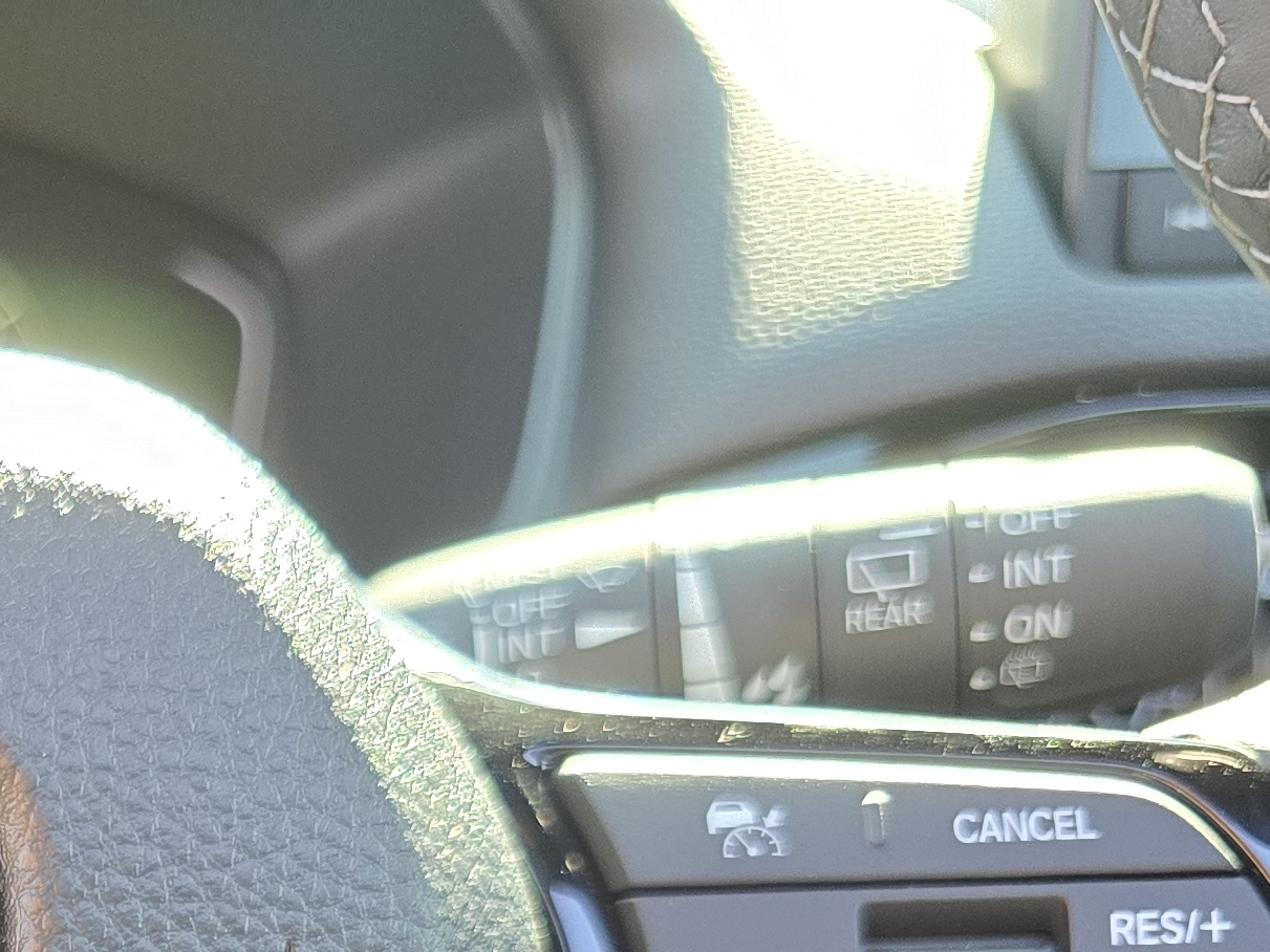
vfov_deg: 16.9
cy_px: 1568
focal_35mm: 76
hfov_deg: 22.4
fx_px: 2788
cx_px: -478
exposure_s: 1/180
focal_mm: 6.3
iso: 160
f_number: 1.7
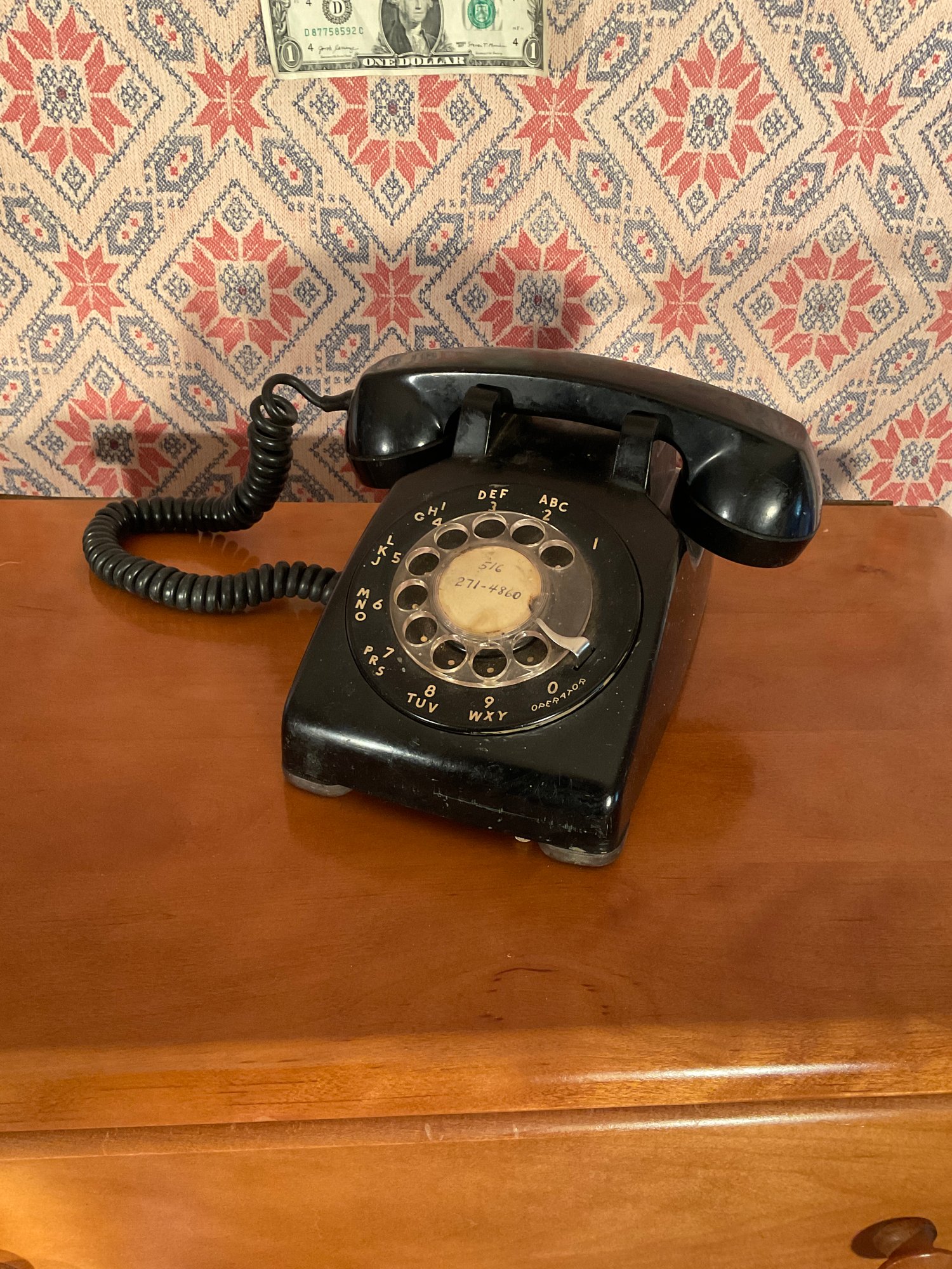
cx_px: 476
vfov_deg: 61.7
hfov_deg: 48.2
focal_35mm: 29
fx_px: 1063
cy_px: 634
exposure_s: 1/40
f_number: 1.8
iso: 200
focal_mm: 3
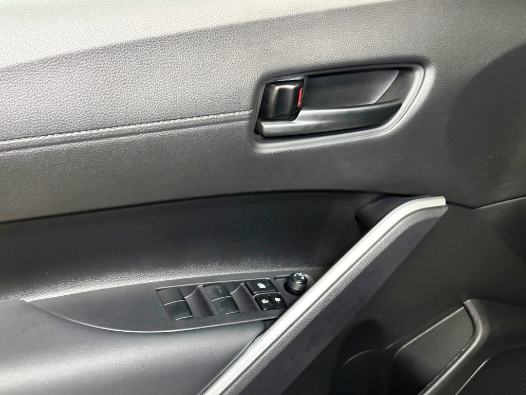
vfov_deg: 30.3
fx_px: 729
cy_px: 198
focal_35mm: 48
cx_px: 263
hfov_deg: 39.7
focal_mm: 6.86
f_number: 1.78
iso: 640
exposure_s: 1/30
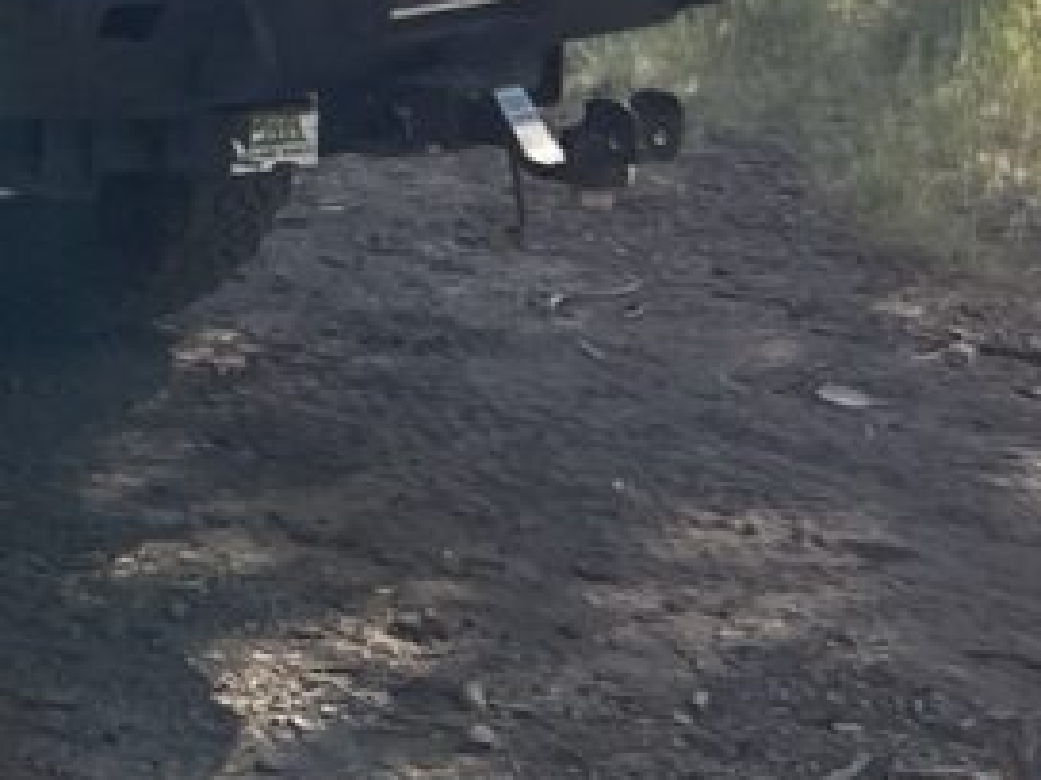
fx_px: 4421
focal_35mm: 147
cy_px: -585
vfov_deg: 9.6
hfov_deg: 11.8
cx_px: -1163
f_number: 1.5
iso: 50
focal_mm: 5.7
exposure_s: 1/1079
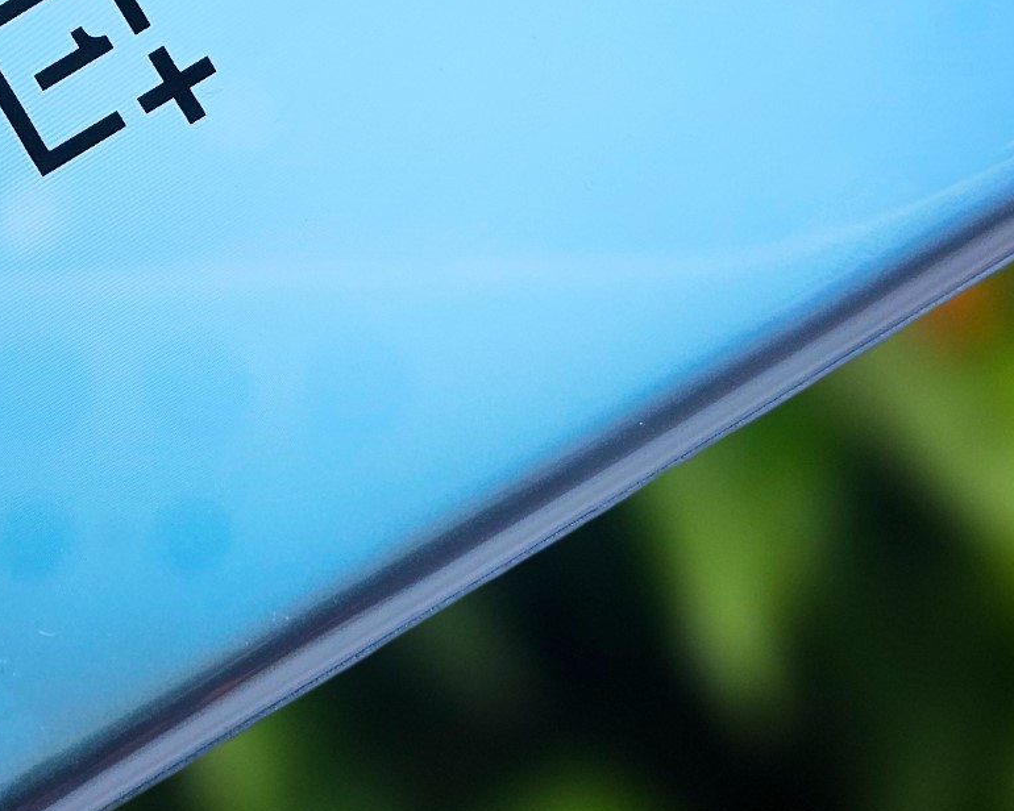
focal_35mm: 84
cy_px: 58
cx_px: 3
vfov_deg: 18.0
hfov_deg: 21.9
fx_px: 2521
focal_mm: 6.3
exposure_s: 1/461
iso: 16
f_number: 1.7
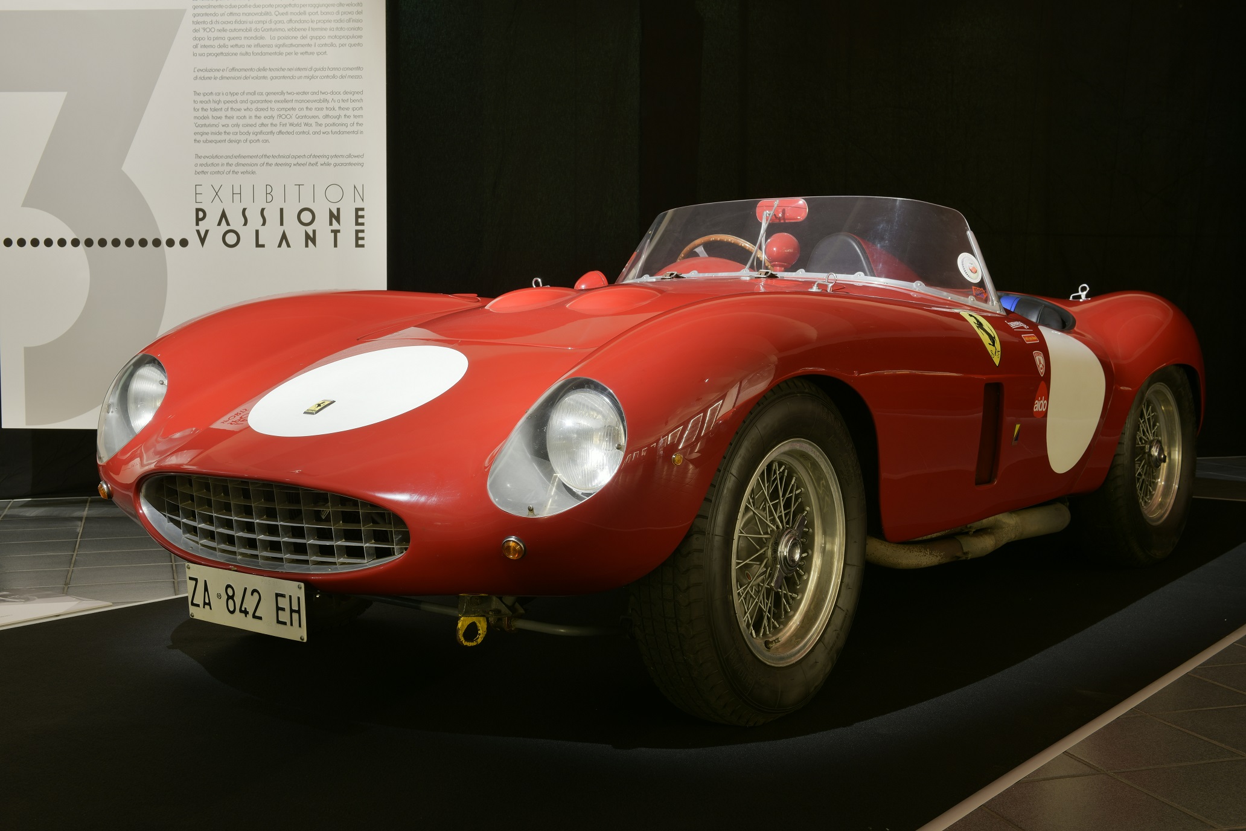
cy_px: 416
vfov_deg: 30.5
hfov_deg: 44.5
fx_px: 1523
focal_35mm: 44
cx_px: 623
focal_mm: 44
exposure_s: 5
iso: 100
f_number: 13
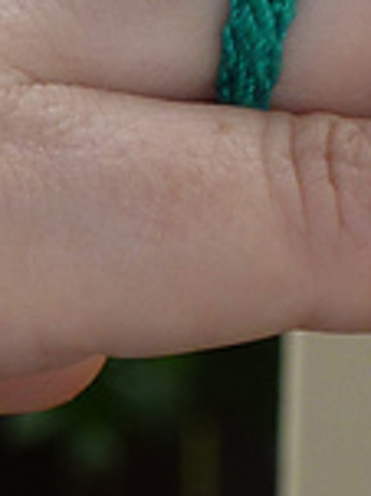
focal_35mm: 591
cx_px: 302
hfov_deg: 2.5
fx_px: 8457
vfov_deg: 3.3
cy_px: -305
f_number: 4.3
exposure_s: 1/40
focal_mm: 15.8
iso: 100
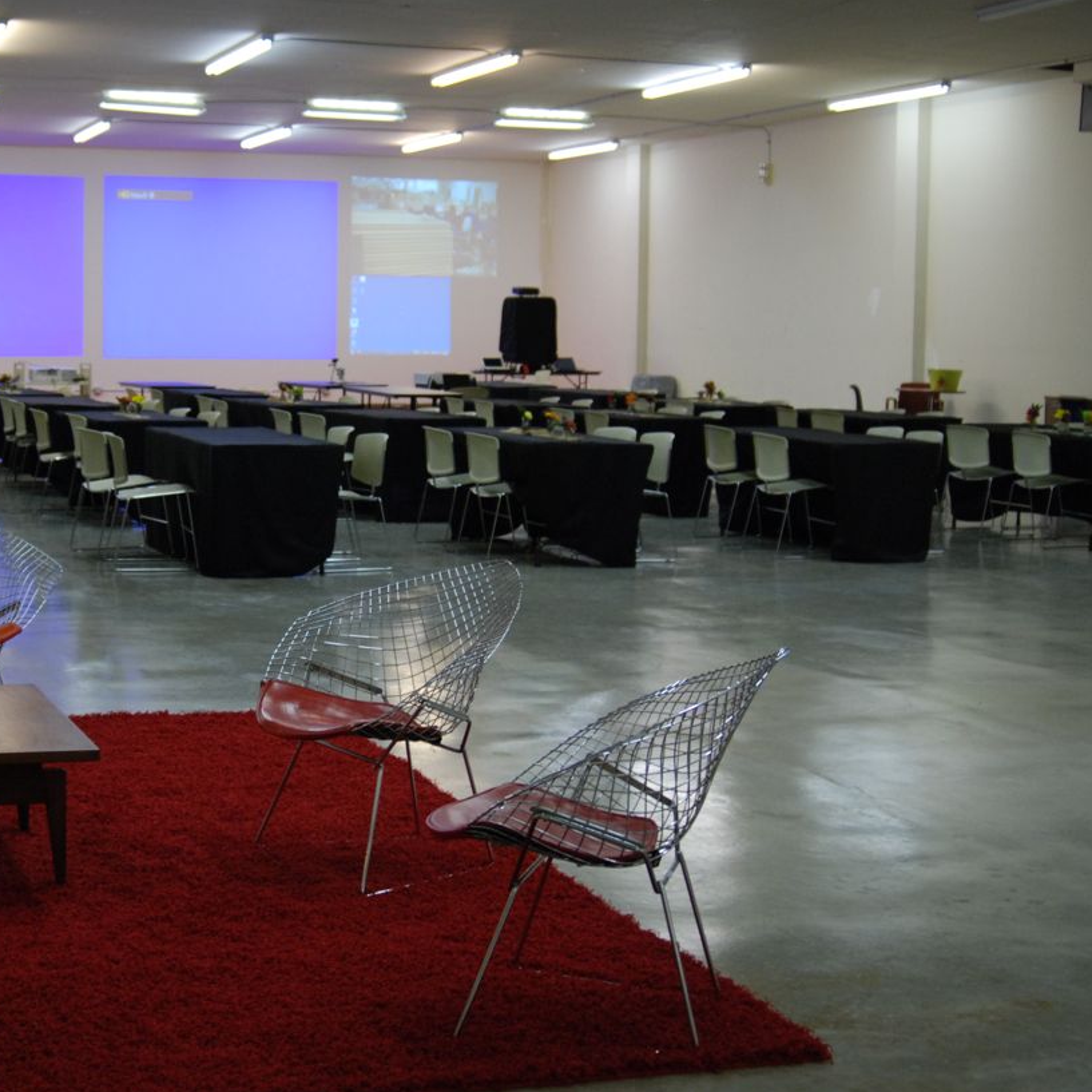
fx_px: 1999
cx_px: 303
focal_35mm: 56
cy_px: 526
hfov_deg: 30.2
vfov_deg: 30.6
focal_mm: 28
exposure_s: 1/50
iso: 500
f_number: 3.3
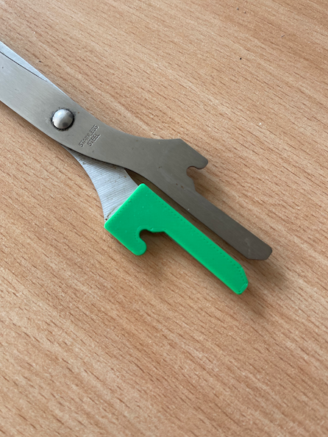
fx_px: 353
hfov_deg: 49.8
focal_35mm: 28
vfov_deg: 63.4
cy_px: 208
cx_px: 157
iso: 64
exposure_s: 1/121
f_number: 1.6
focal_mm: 5.1
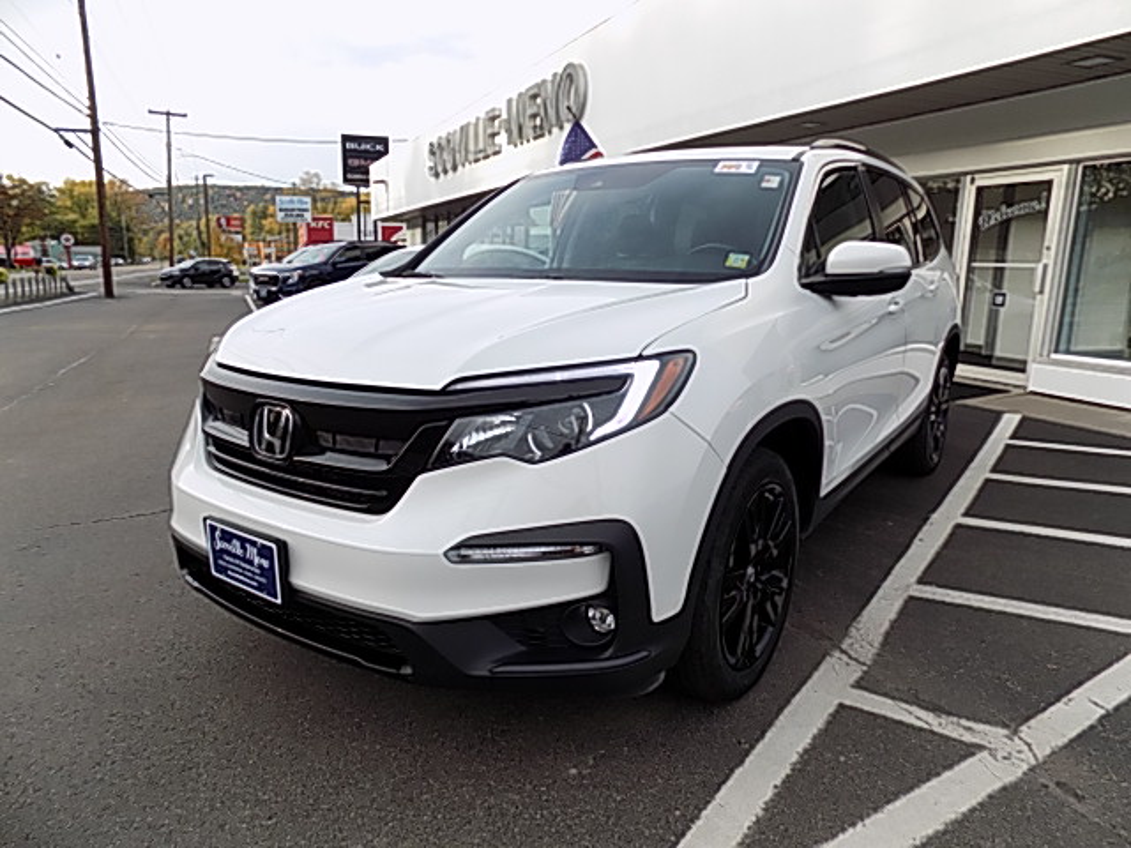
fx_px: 751
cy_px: 424
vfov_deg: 58.9
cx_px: 566
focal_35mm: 23
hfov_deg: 73.9
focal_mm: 4
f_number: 3.1
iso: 80
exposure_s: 1/320
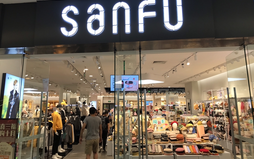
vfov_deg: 41.7
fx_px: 208
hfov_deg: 62.9
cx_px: 126
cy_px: 67
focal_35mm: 30
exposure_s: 1/100
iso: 25
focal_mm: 3.99
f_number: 1.8
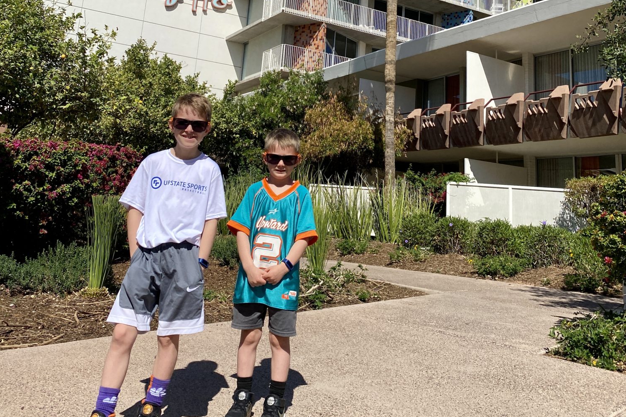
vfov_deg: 34.3
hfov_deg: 51.9
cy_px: 58
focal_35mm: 37
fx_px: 643
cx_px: 312
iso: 32
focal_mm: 4.25
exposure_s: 1/5025
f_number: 1.8
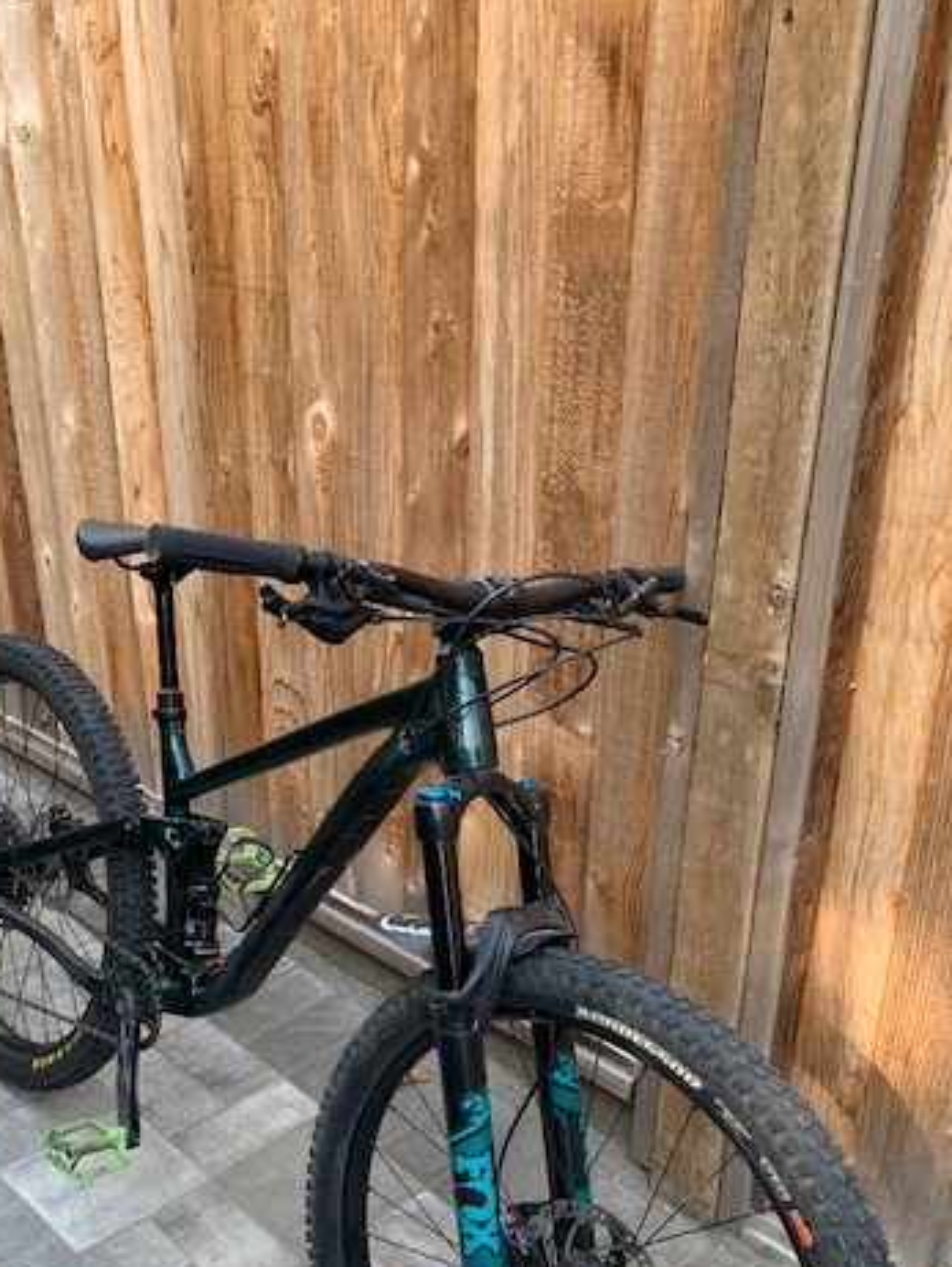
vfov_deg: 50.2
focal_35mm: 36
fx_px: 1319
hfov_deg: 39.4
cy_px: 867
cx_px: 359
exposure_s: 1/122
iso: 32
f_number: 1.8
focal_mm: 4.25
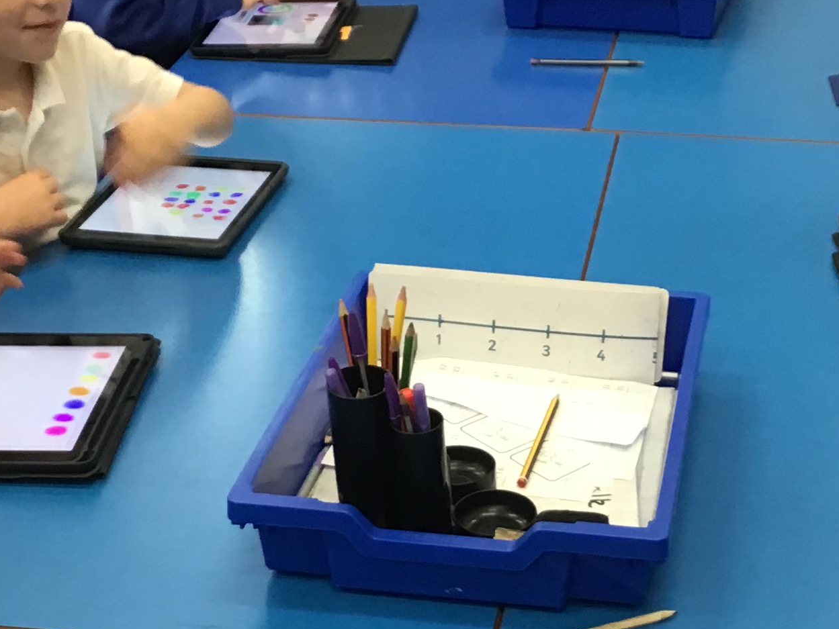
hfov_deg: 24.1
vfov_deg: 18.2
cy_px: 412
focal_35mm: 81
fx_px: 1963
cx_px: 437
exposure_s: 1/33
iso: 125
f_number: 2.4
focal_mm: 3.3
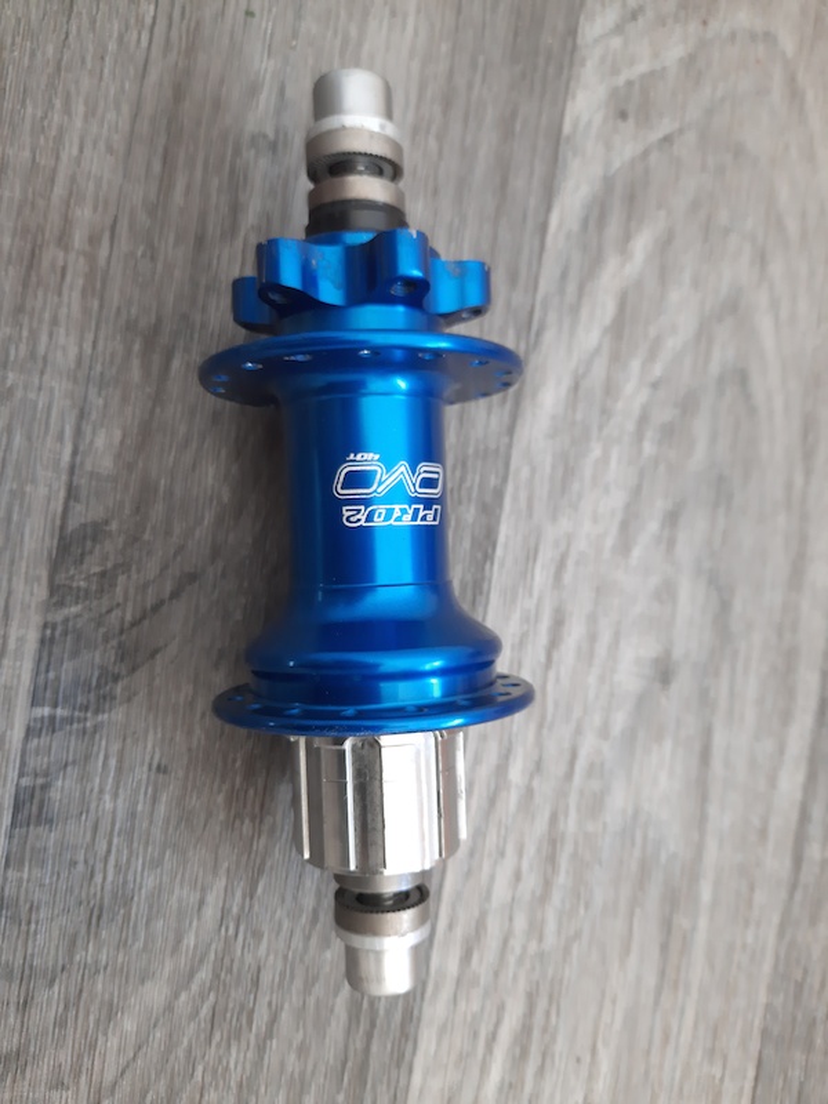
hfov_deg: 54.9
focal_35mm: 25
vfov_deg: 69.4
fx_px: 797
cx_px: 414
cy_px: 552
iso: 250
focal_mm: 4.6
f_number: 2
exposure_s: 1/33
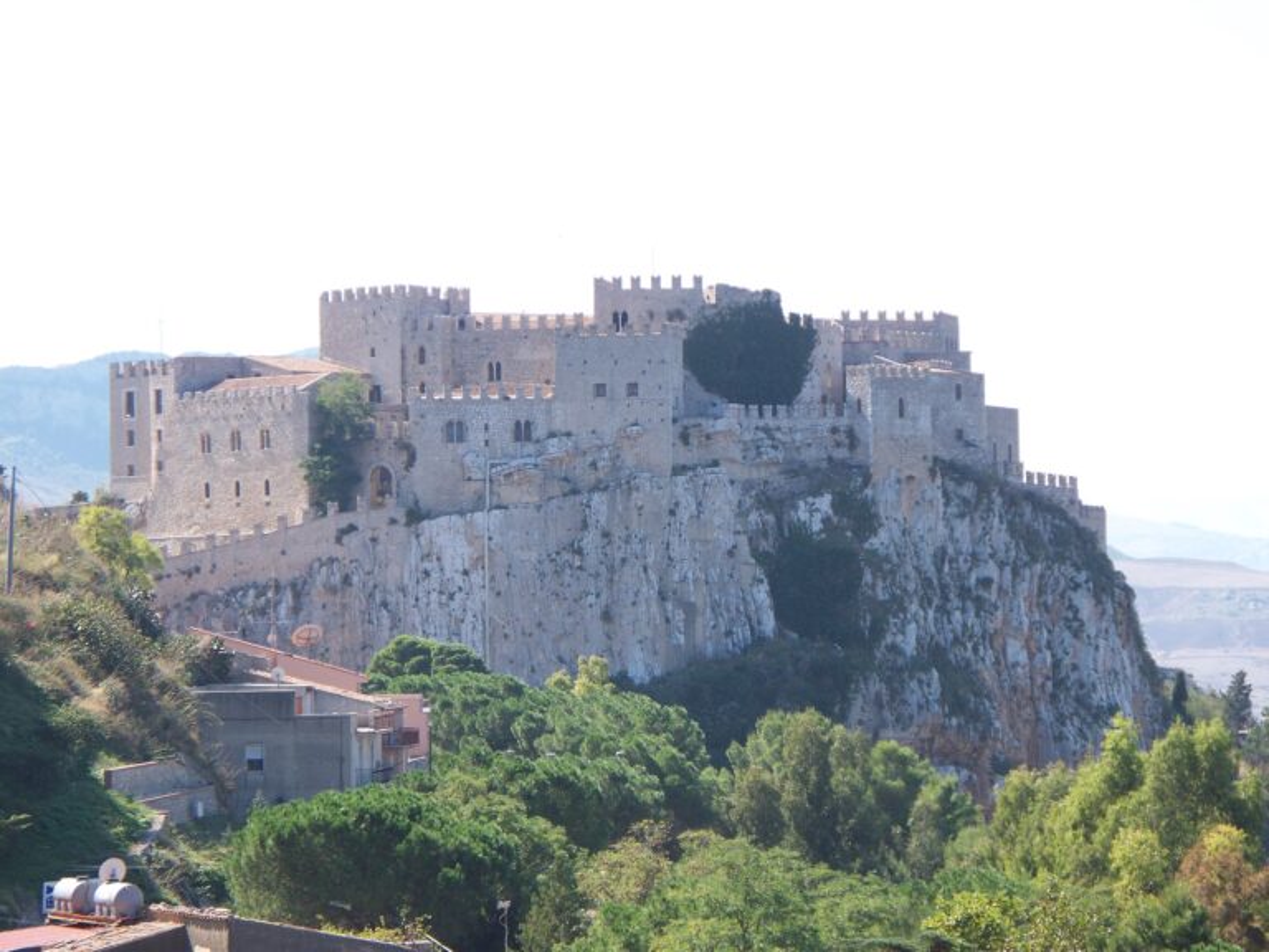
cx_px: 634
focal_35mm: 137
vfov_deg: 10.8
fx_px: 5022
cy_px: 476
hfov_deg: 14.4
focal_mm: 28.83
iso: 64
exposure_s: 1/200
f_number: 4.4
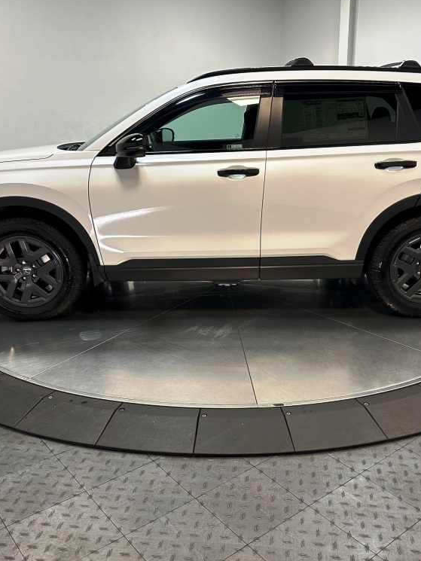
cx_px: 226
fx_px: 535
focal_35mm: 33
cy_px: 278
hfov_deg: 42.9
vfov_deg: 55.3
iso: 200
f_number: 1.78
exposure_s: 1/60
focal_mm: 6.86
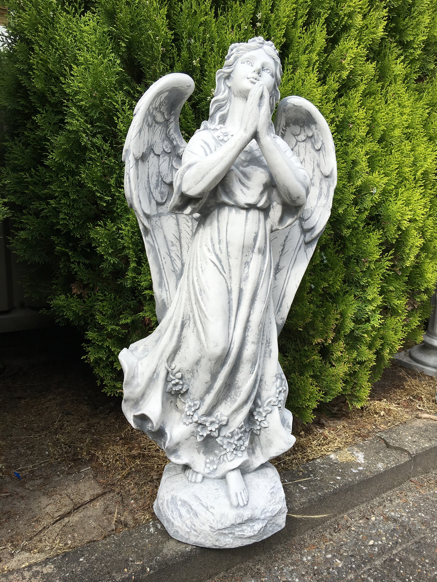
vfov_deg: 61.7
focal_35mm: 29
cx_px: 218
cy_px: 291
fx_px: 488
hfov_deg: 48.2
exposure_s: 1/986
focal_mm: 4.15
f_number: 2.2
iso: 25
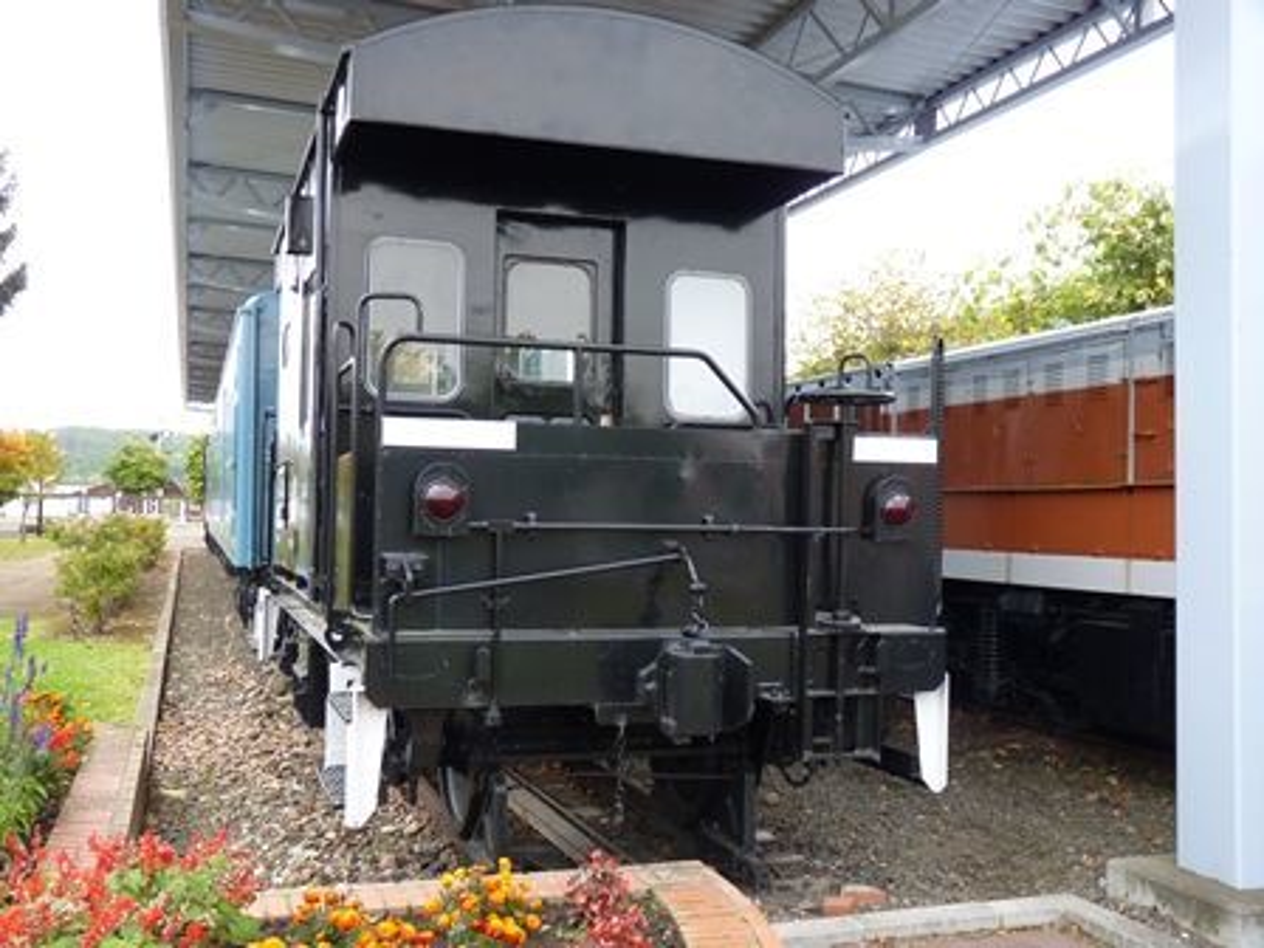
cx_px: 632
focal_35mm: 35
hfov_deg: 52.6
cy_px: 474
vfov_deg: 40.7
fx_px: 1278
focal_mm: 6.2
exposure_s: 1/30
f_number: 3
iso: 200
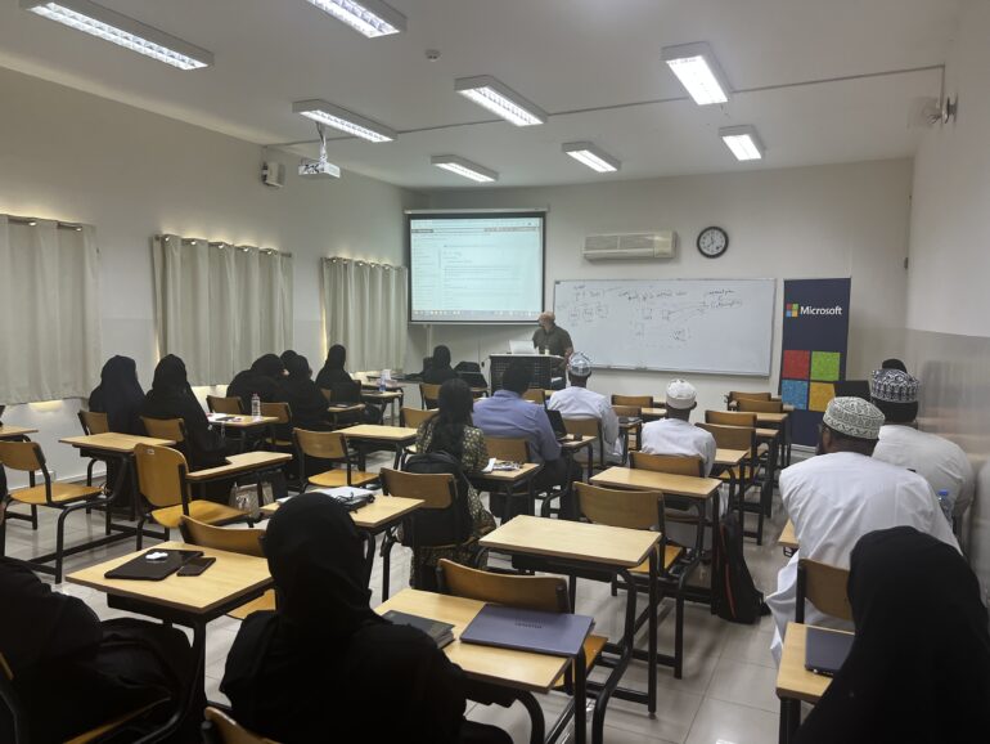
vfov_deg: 53.1
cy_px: 372
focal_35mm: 26
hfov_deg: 67.3
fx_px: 744
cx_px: 495
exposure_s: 1/111
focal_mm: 5.7
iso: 125
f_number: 1.5
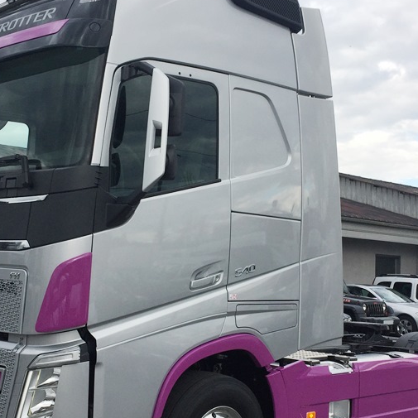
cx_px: 175
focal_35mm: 52
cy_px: 226
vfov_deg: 32.8
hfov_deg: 32.7
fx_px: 710
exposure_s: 1/732
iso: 32
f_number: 2.2
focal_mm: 4.15
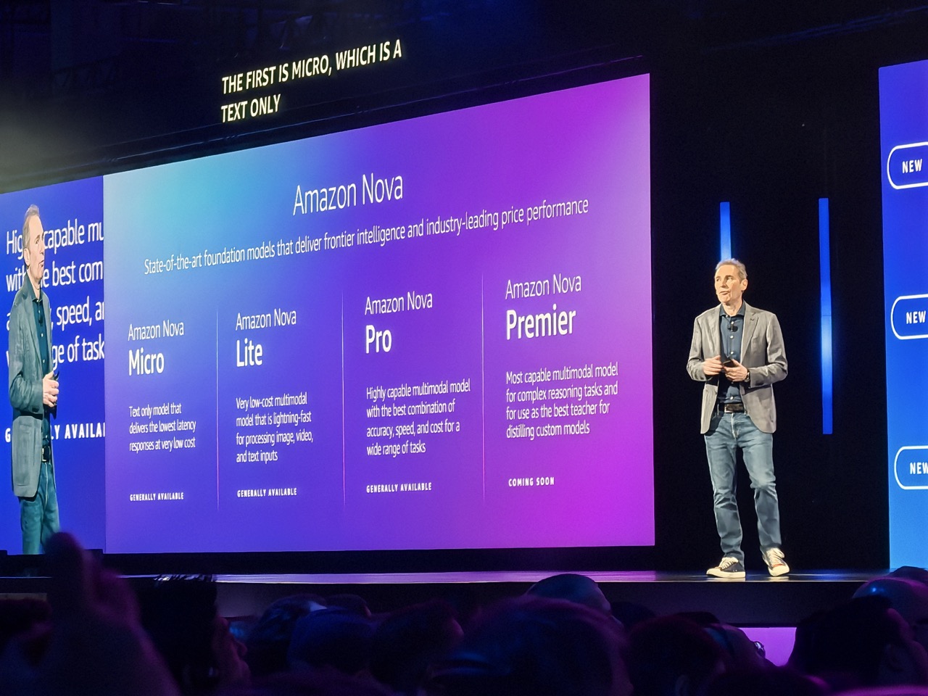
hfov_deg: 10.6
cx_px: 464
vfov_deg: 7.9
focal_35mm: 187
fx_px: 5013
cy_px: 348
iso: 320
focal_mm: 15
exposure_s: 1/40
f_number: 2.1
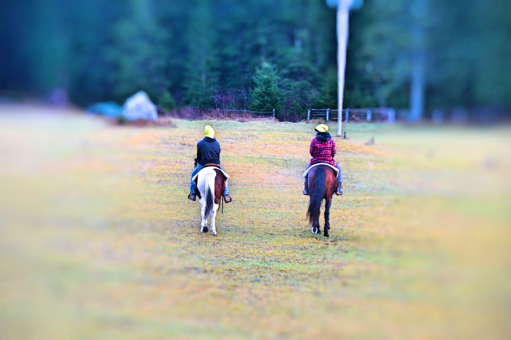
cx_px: 256
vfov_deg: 8.7
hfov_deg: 13.0
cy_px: 170
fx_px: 2235
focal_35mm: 158
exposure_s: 1/60
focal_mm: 105
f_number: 5.6
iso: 1100
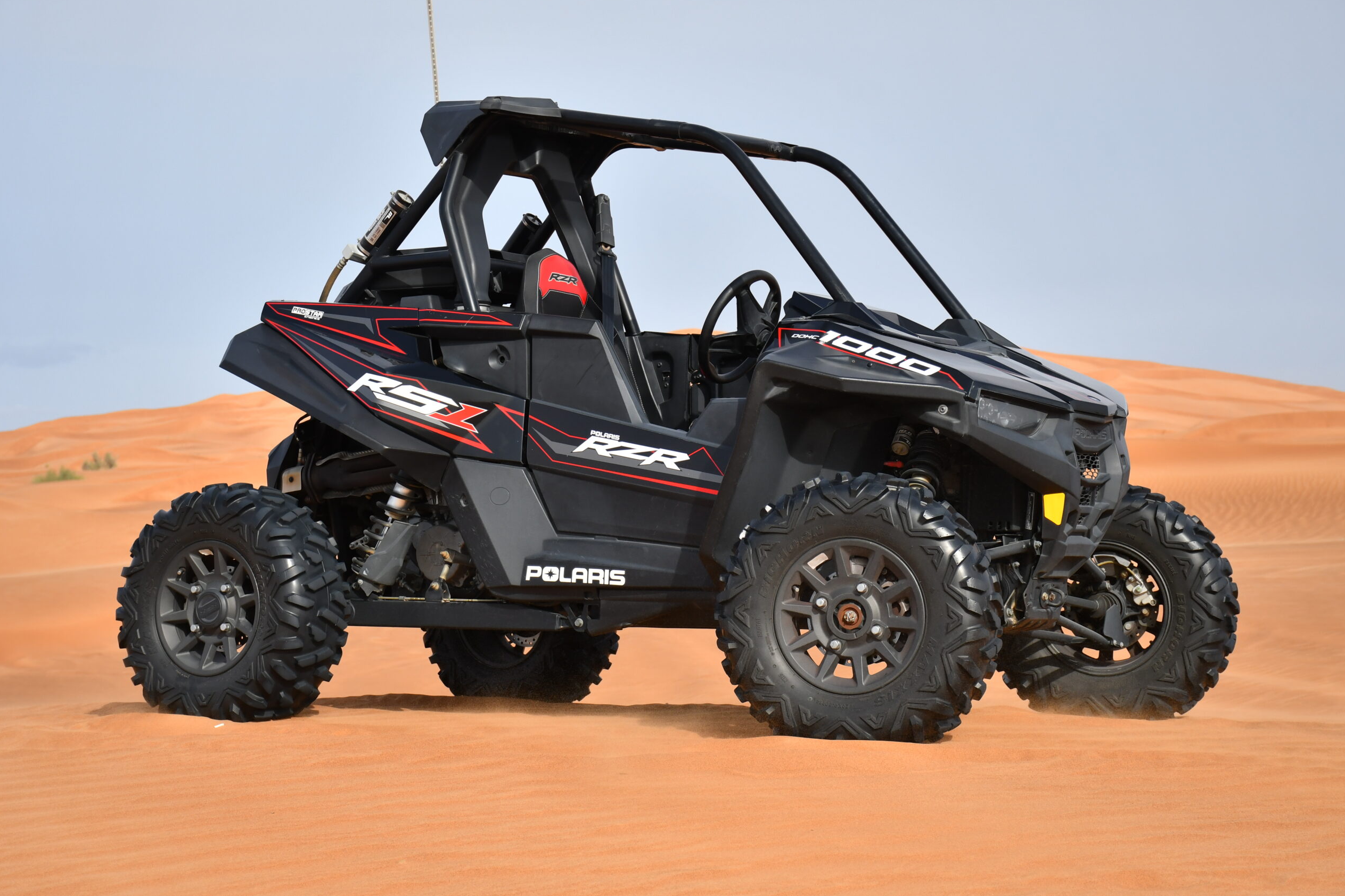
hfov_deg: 26.7
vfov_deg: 17.9
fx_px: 2839
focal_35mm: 76
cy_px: 442
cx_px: 679
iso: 400
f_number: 7.1
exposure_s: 1/2000
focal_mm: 50
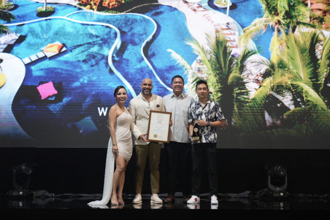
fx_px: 642
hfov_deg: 28.8
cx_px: 165
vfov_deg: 19.5
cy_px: 110
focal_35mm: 70
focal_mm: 70
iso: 400
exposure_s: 1/125
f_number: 2.8
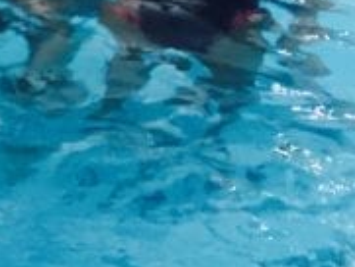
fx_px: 1314
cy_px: -143
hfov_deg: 14.2
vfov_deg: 11.1
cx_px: -204
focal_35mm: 128
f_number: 2.2
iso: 100
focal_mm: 4.15
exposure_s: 1/33
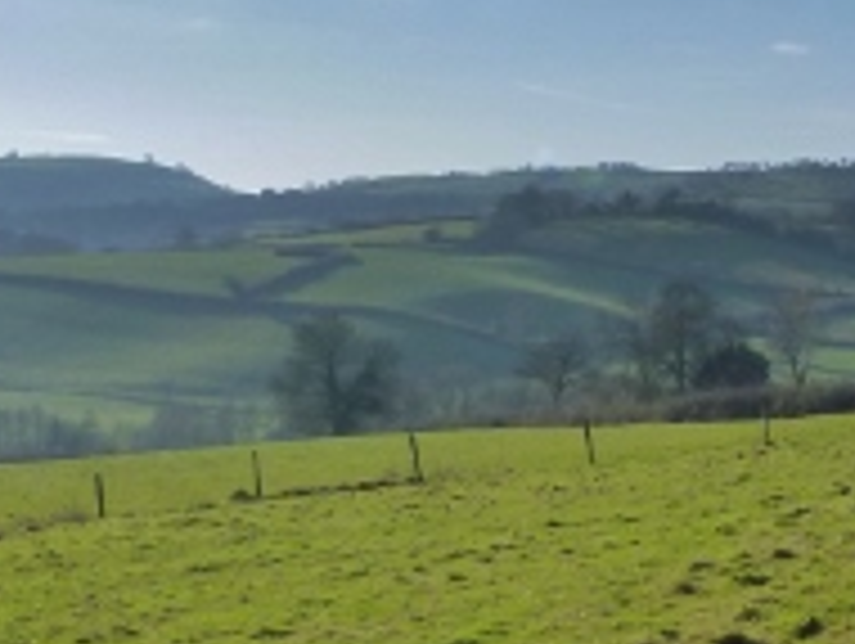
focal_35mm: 92
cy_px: 372
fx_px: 2275
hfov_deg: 20.6
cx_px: 860
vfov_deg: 16.1
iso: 160
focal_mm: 4.5
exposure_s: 1/1300
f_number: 3.1
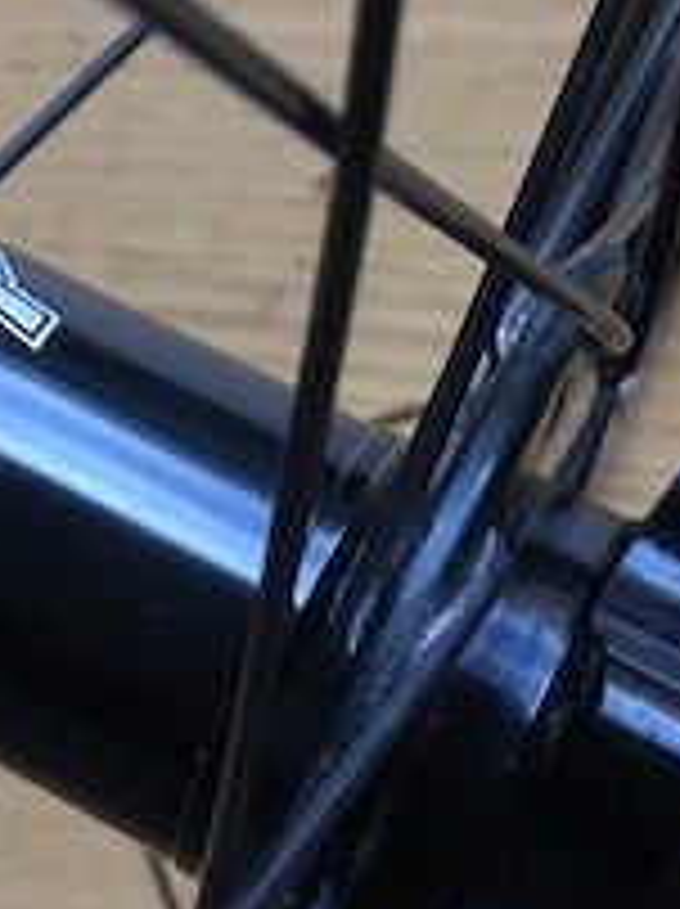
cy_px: -122
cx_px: -59
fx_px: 3018
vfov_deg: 16.6
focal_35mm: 115
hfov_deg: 12.6
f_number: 2.2
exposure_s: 1/33
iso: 25
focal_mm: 4.15
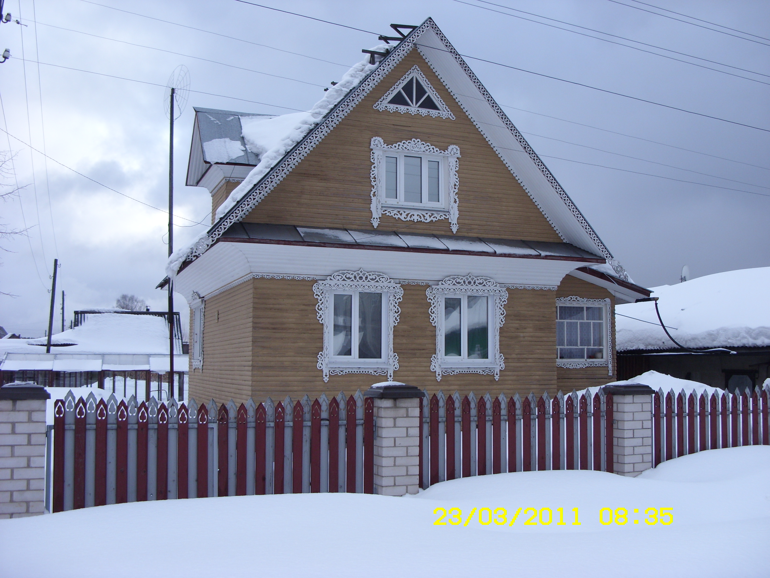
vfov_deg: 37.7
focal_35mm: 38
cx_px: 385
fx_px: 845
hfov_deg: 49.0
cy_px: 289
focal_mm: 6.3
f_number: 2.8
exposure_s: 1/402
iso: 50
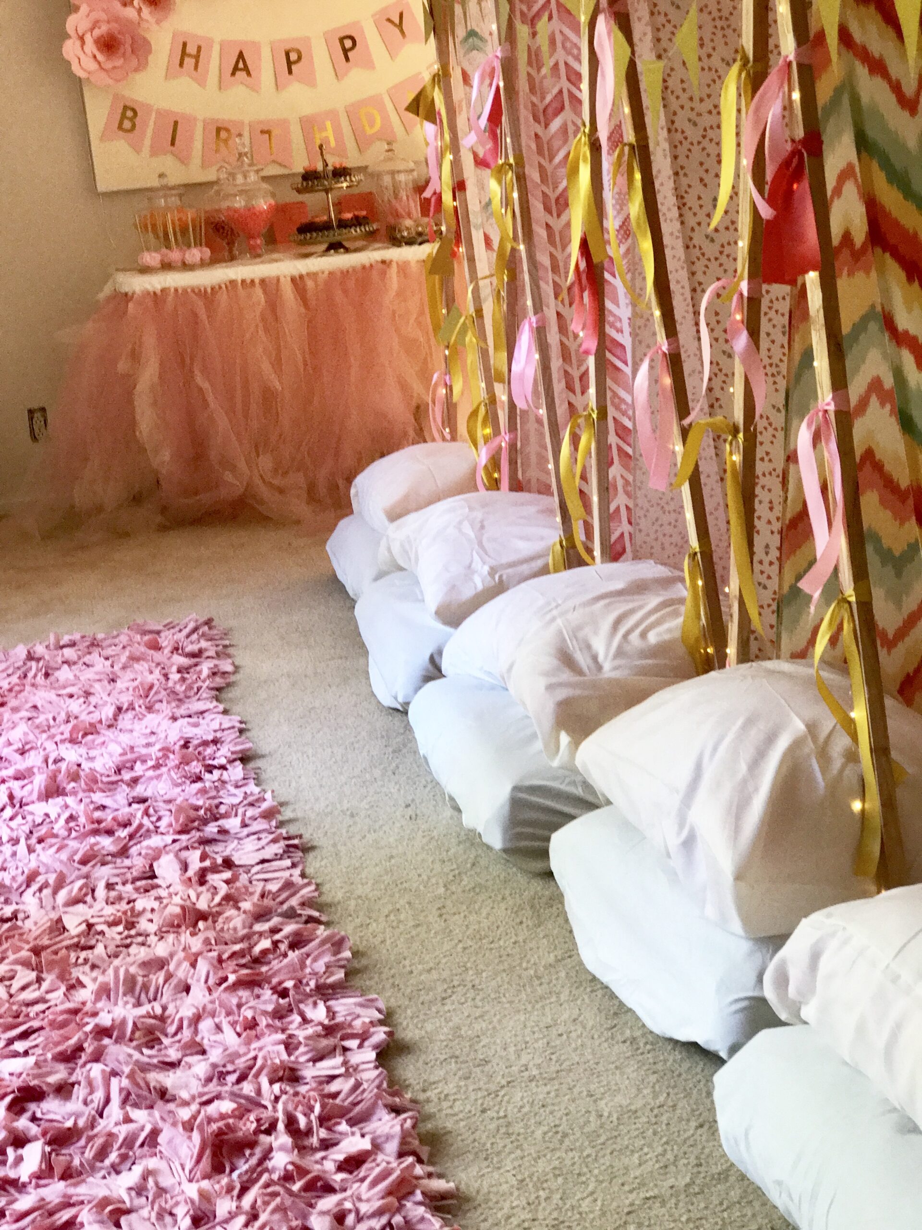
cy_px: 615
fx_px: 2024
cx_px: 461
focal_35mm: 57
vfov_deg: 33.8
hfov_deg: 25.7
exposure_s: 1/60
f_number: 2.8
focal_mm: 6.6
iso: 160
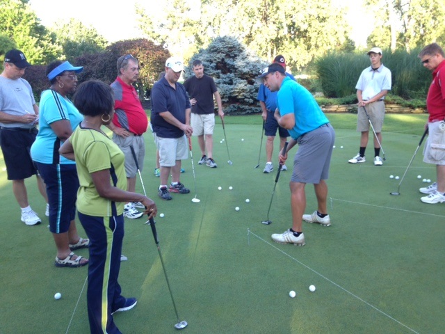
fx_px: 424
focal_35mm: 33
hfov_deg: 55.4
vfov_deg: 42.9
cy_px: 167
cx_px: 222
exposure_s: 1/120
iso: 80
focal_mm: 4.12
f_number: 2.4
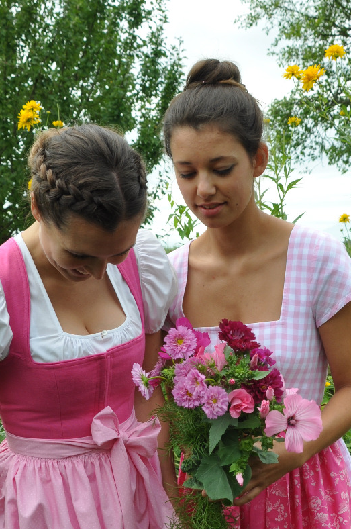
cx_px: 191
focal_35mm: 67
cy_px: 446
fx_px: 983
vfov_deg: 29.2
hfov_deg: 20.2
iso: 200
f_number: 6.3
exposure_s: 1/160
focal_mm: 22
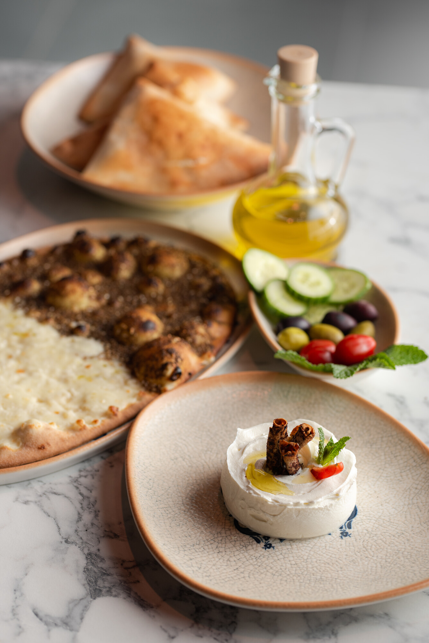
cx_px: 214
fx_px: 1518
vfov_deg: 23.9
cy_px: 322
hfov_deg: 16.1
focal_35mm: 85
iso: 100
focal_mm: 85
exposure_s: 1/200
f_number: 3.5
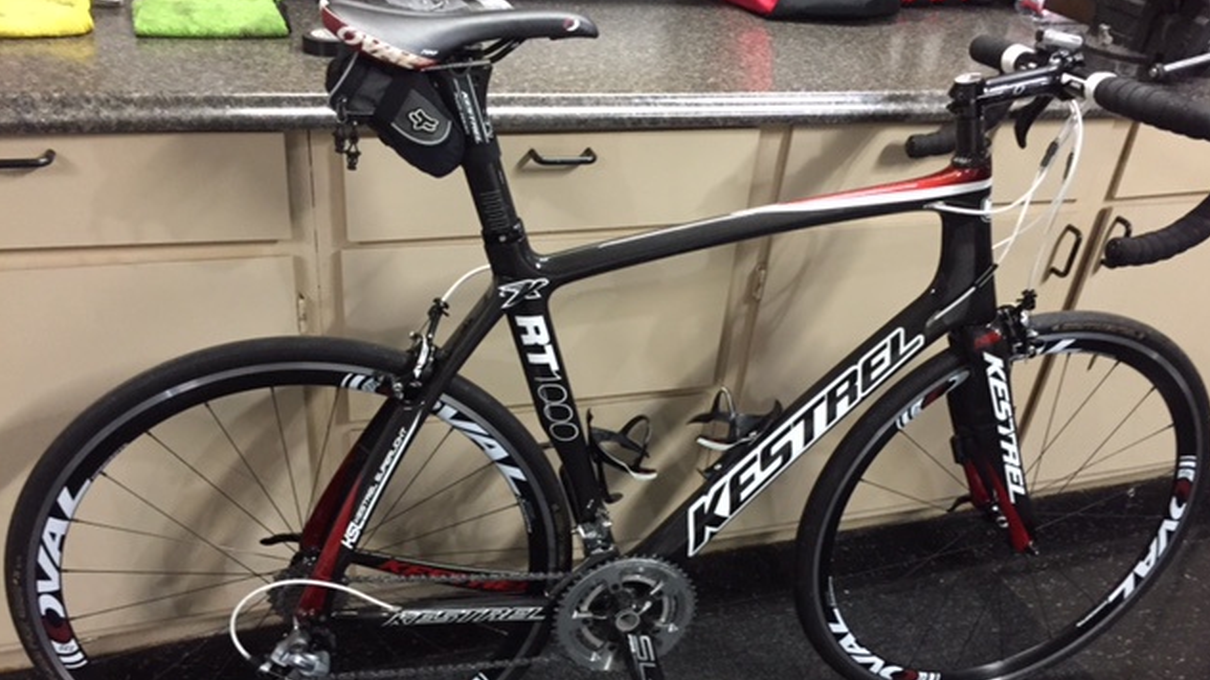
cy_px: 423
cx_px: 607
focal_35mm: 32
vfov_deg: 36.4
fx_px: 1026
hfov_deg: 61.0
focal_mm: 4.15
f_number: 2.2
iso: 320
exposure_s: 1/15
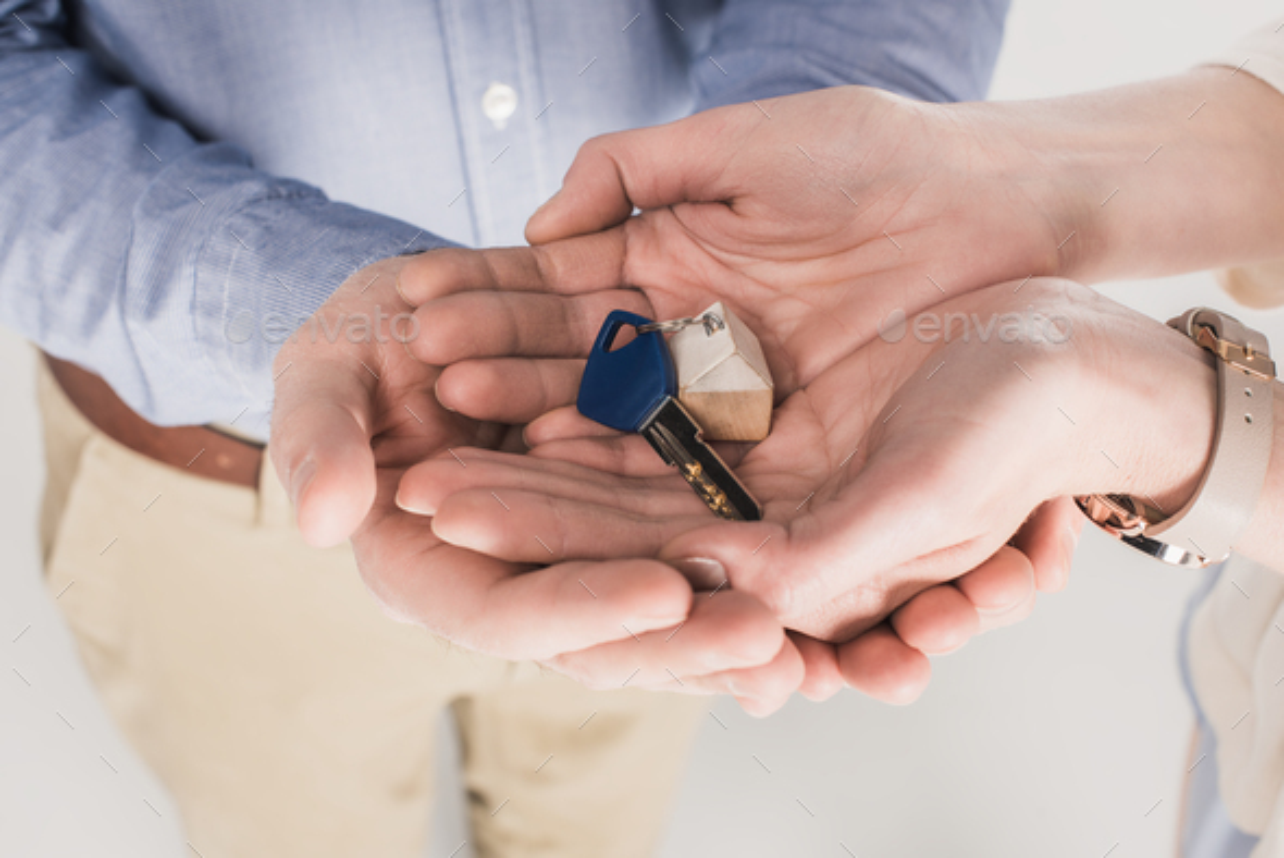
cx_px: 642
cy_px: 429
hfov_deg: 39.6
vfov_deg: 27.0
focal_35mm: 50
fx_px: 1784
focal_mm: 50
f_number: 7.1
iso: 100
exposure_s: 1/160
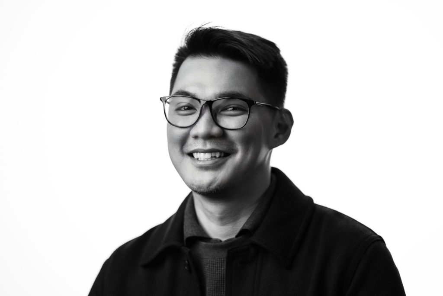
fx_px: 1047
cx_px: 222
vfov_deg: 16.1
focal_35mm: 85
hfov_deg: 23.9
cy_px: 148
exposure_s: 1/200
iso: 640
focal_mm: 85
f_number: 1.8
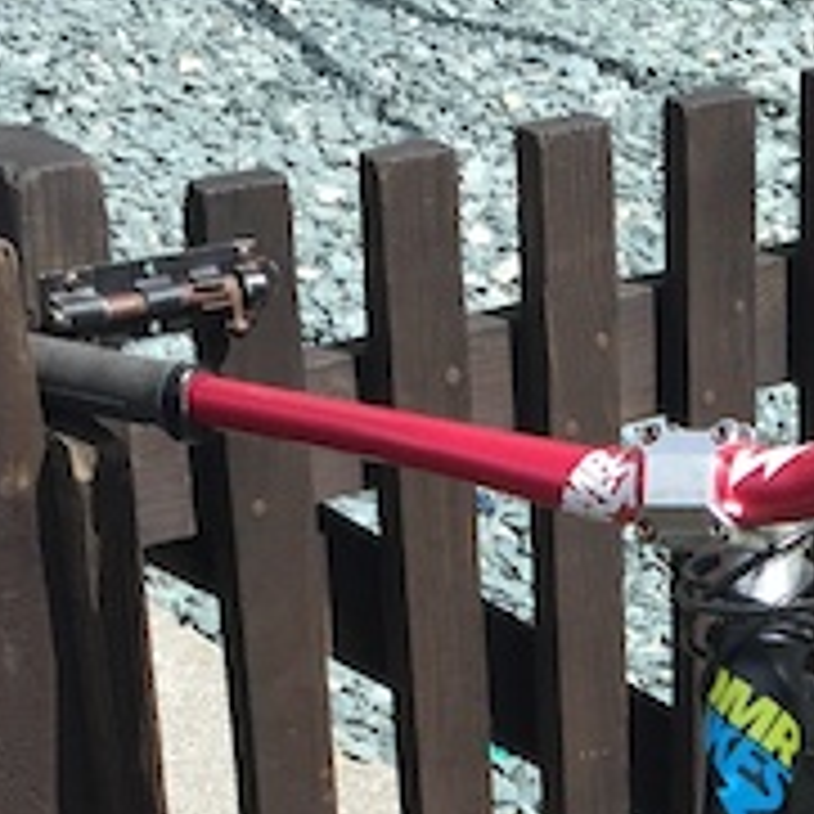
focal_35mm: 113
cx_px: 1007
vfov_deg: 14.5
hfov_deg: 14.8
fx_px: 3006
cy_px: 1183
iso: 32
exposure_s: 1/942
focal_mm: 4.15
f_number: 2.2
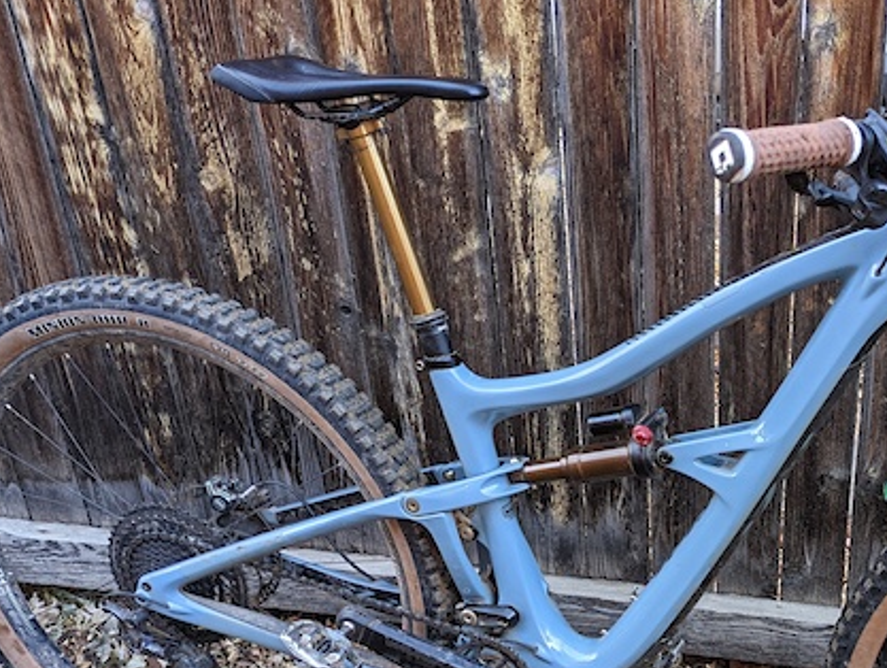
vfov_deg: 30.8
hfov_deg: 38.6
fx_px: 1180
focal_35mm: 46
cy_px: 530
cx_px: 783
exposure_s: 1/99.8
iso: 132
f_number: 1.85
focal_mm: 6.81
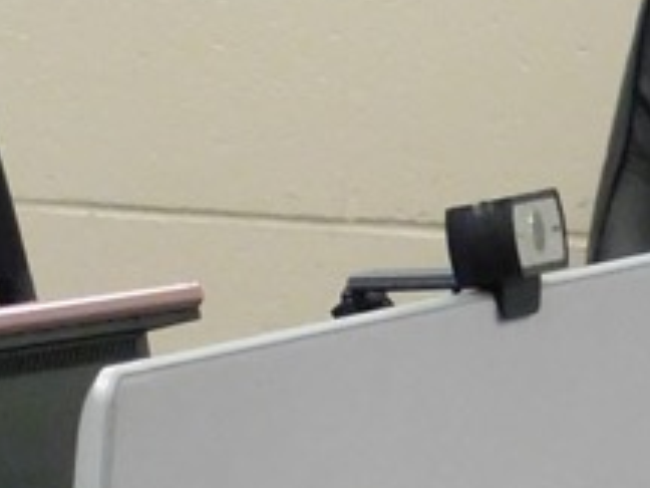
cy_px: -423
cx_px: -1390
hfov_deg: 2.8
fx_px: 12900
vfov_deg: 2.2
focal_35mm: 687
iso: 400
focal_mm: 17.6
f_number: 4.6
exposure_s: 1/30
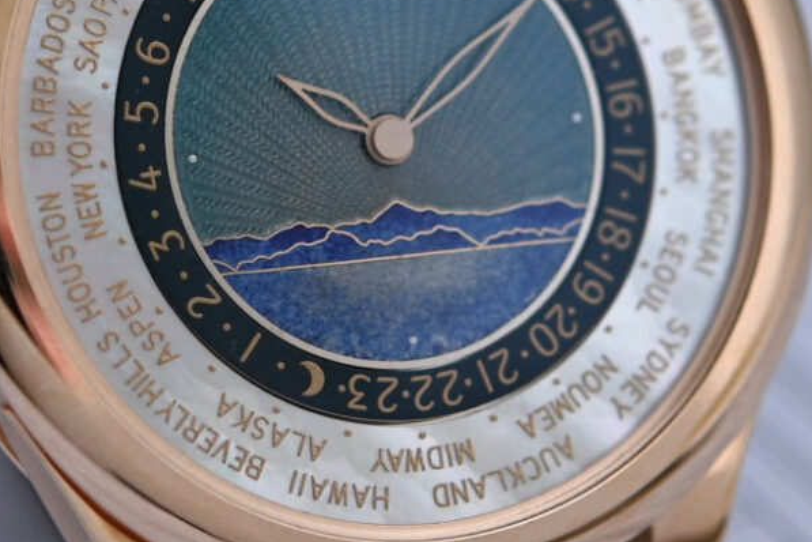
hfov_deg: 10.0
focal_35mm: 206
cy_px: 125
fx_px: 4646
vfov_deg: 6.7
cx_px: 367
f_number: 5
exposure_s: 1/500
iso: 400
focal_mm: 60
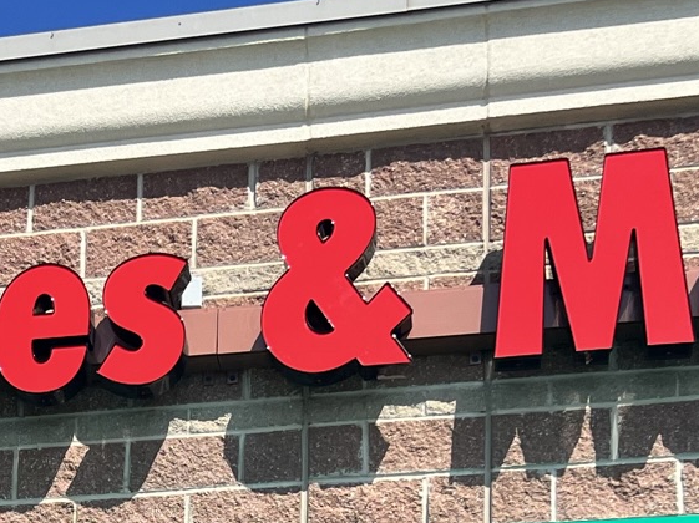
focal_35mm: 95
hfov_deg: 20.0
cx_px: -2
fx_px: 1917
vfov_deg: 13.8
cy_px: 944
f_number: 1.5
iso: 50
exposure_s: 1/3165
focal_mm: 5.7
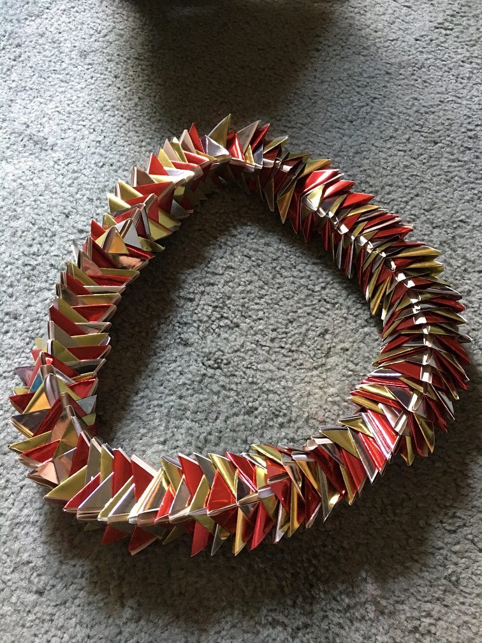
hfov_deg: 48.2
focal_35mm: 29
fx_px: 538
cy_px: 322
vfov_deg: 61.7
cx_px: 241
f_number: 2.2
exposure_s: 1/15
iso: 100
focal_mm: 4.15
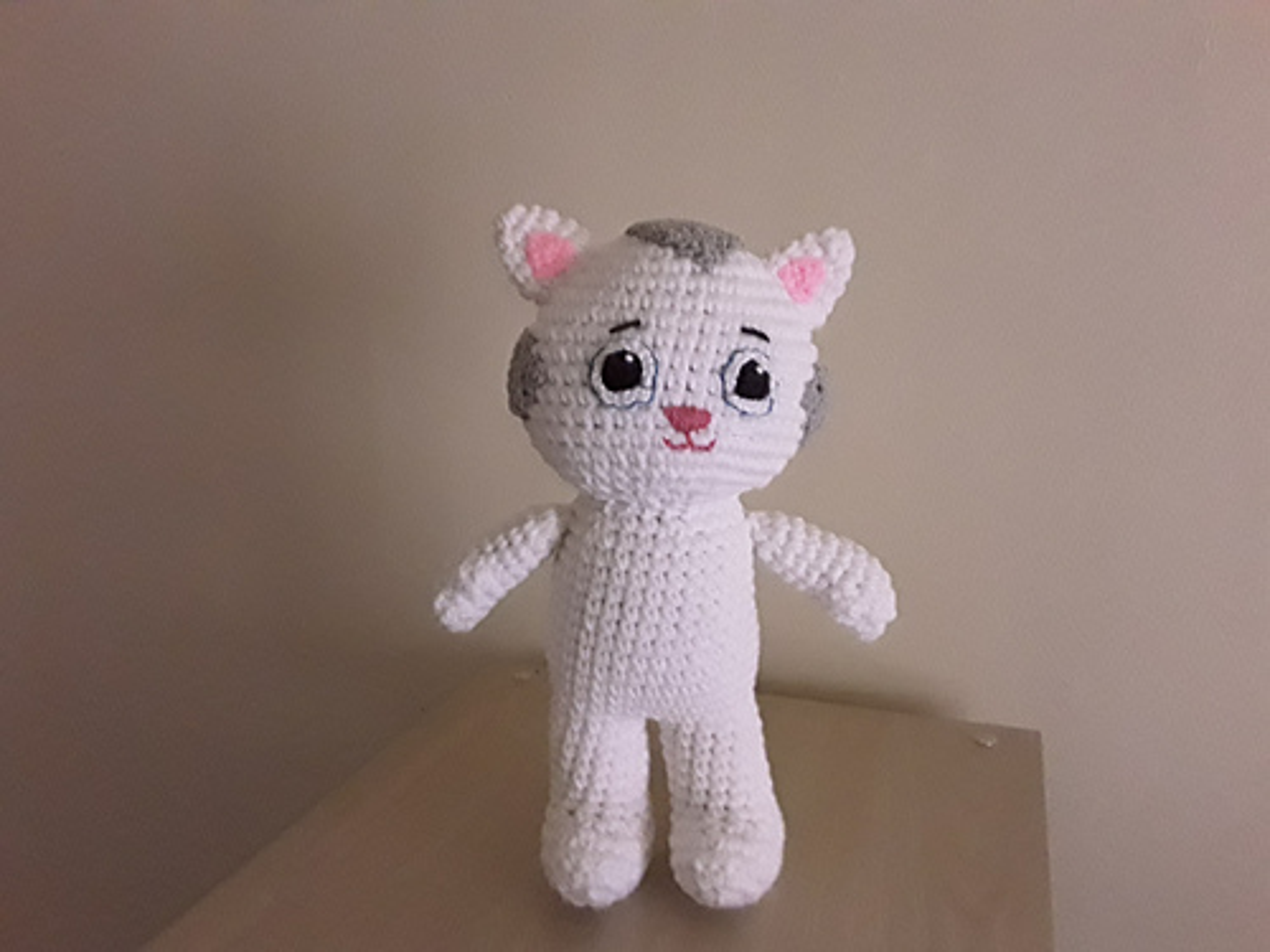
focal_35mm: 27
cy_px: 476
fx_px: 991
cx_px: 635
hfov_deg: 65.3
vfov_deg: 51.4
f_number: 1.9
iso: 500
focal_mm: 2.91
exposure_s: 1/15
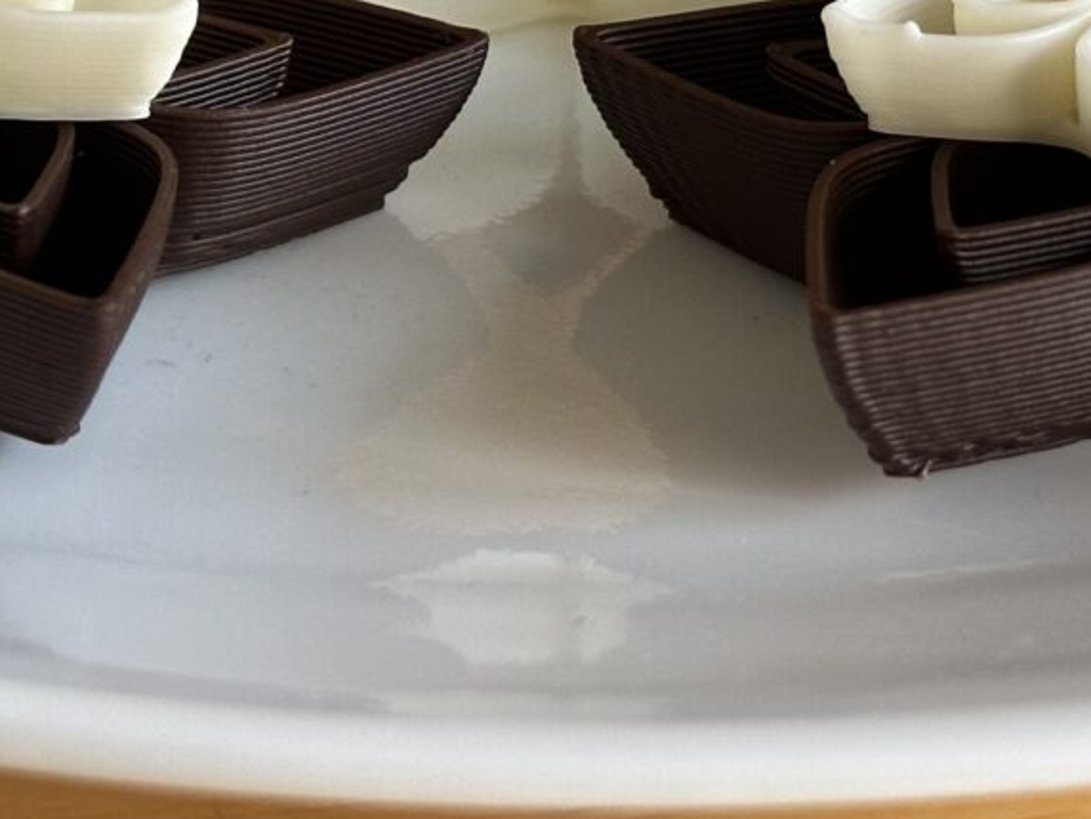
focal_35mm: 129
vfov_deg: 11.3
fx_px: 4066
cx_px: 517
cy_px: -187
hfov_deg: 15.3
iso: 160
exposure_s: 1/60
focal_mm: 6.86
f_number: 1.78
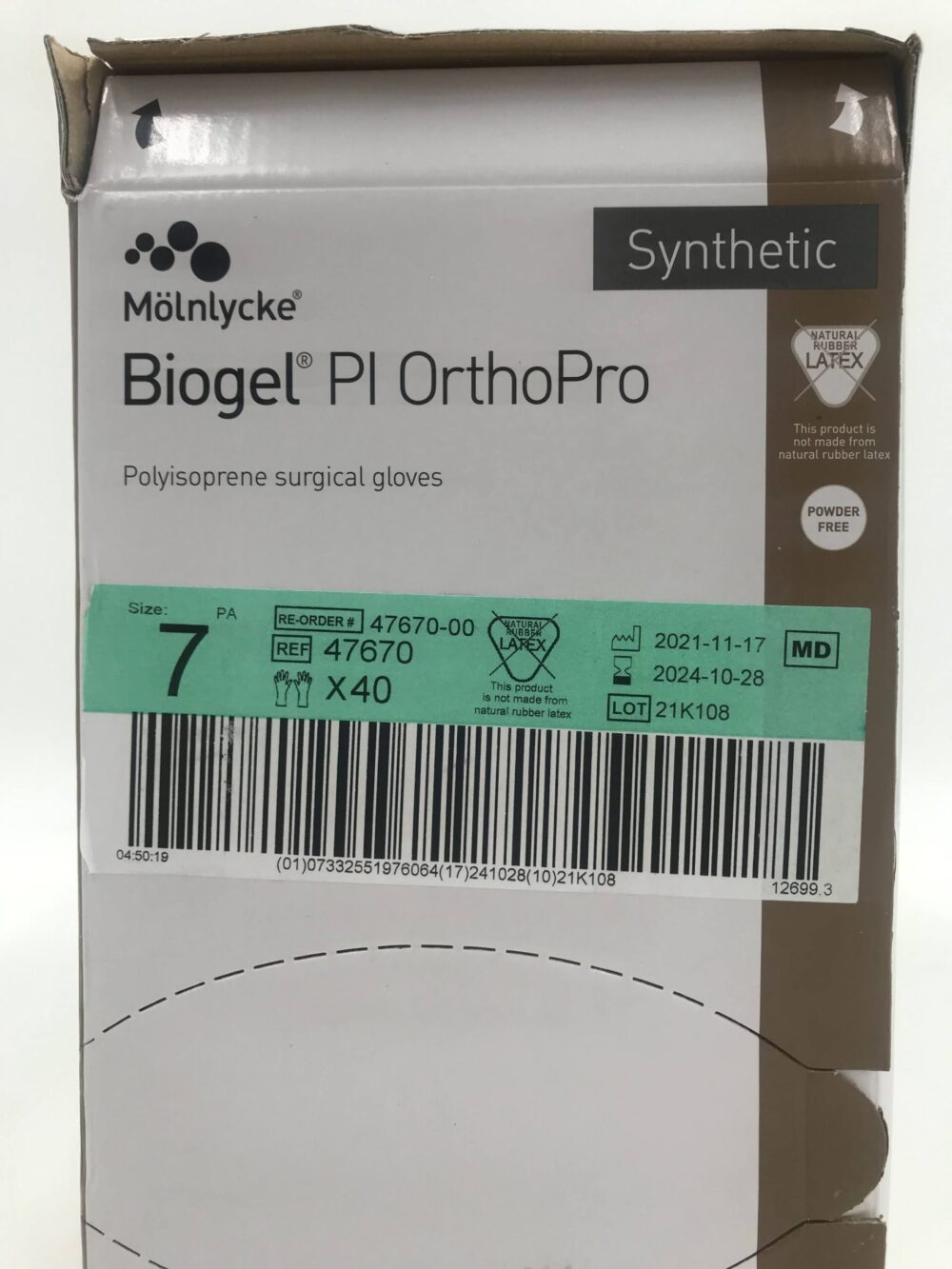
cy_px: 634
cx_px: 476
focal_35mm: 28
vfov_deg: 63.4
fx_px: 1027
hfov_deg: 49.8
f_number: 1.8
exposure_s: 1/120
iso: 32
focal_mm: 3.99
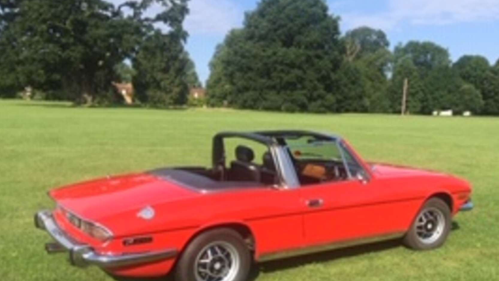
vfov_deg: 30.6
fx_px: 503
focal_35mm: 38
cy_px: 215
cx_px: 285
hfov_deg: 52.6
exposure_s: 1/1099
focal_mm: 4.15
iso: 32
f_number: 2.2
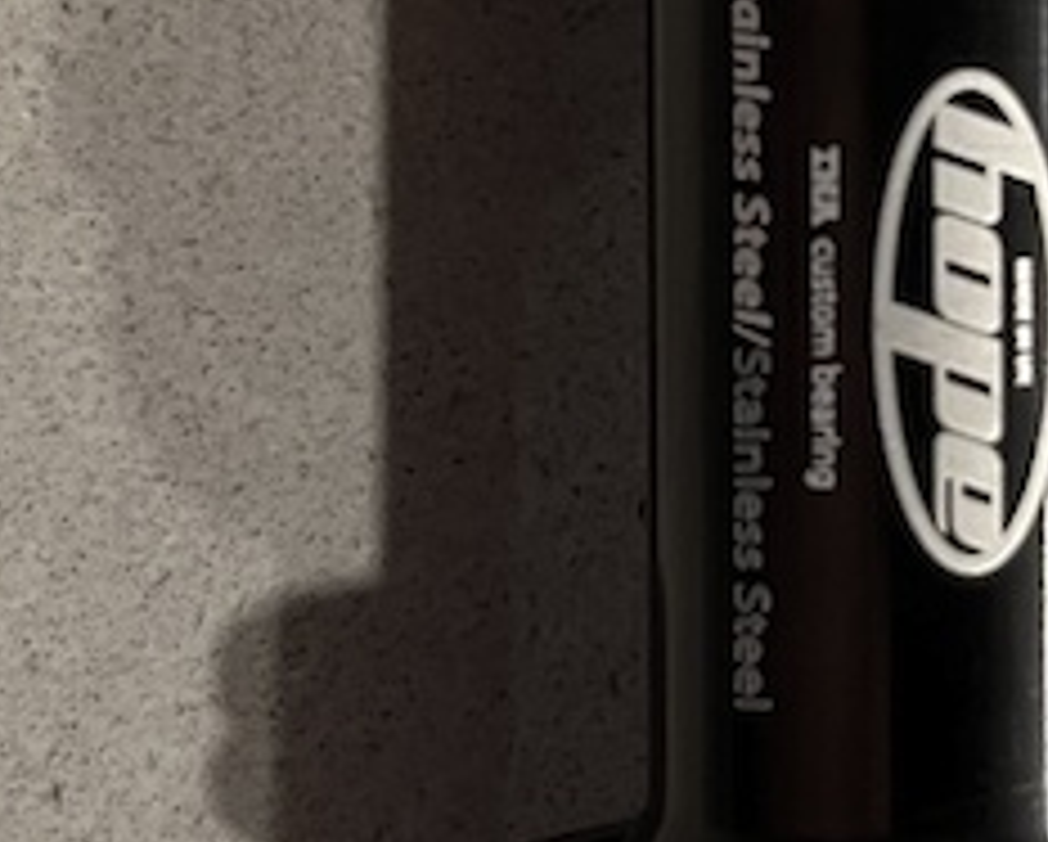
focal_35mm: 87
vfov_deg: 17.7
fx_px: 2702
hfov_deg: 21.3
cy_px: 284
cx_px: 994
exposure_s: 1/60
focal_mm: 5.1
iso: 320
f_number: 1.6
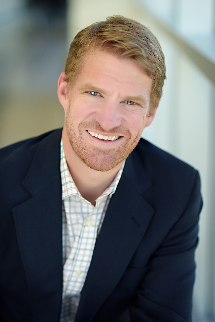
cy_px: 161
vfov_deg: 23.9
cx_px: 108
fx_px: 761
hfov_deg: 16.1
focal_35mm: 85
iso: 400
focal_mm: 85
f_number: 2
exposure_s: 1/1600
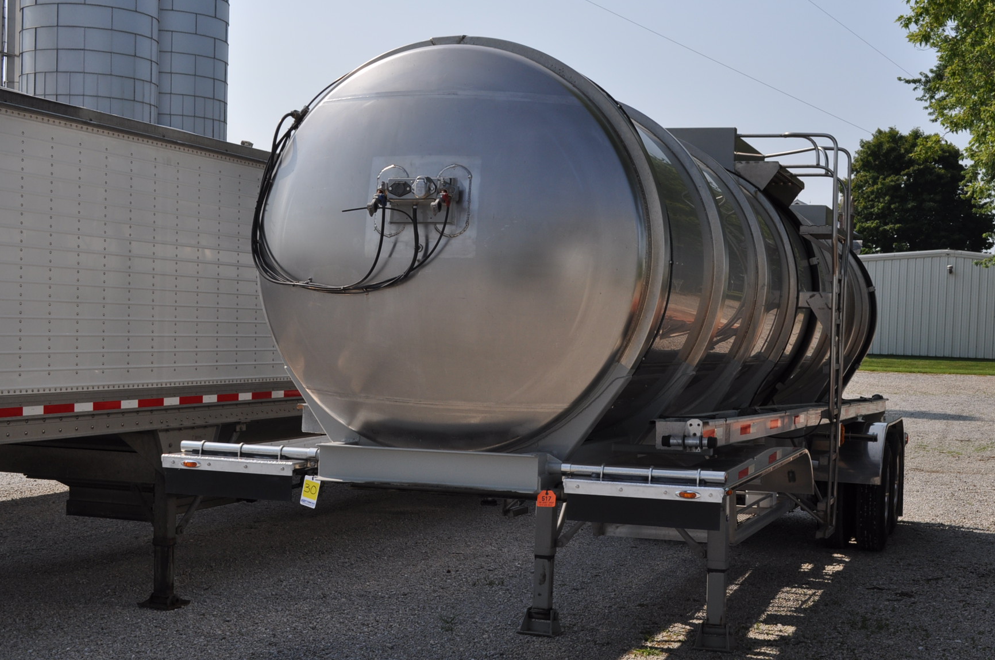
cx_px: 574
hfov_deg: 38.1
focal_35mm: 52
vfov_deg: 25.9
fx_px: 1435
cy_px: 389
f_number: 10
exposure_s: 1/400
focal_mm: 28
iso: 200
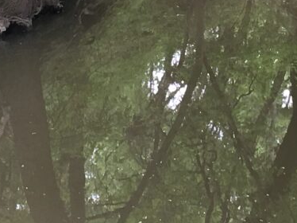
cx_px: 244
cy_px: -57
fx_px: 1363
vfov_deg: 9.2
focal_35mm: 159
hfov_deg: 12.4
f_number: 2.2
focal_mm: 4.15
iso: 25
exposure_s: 1/30
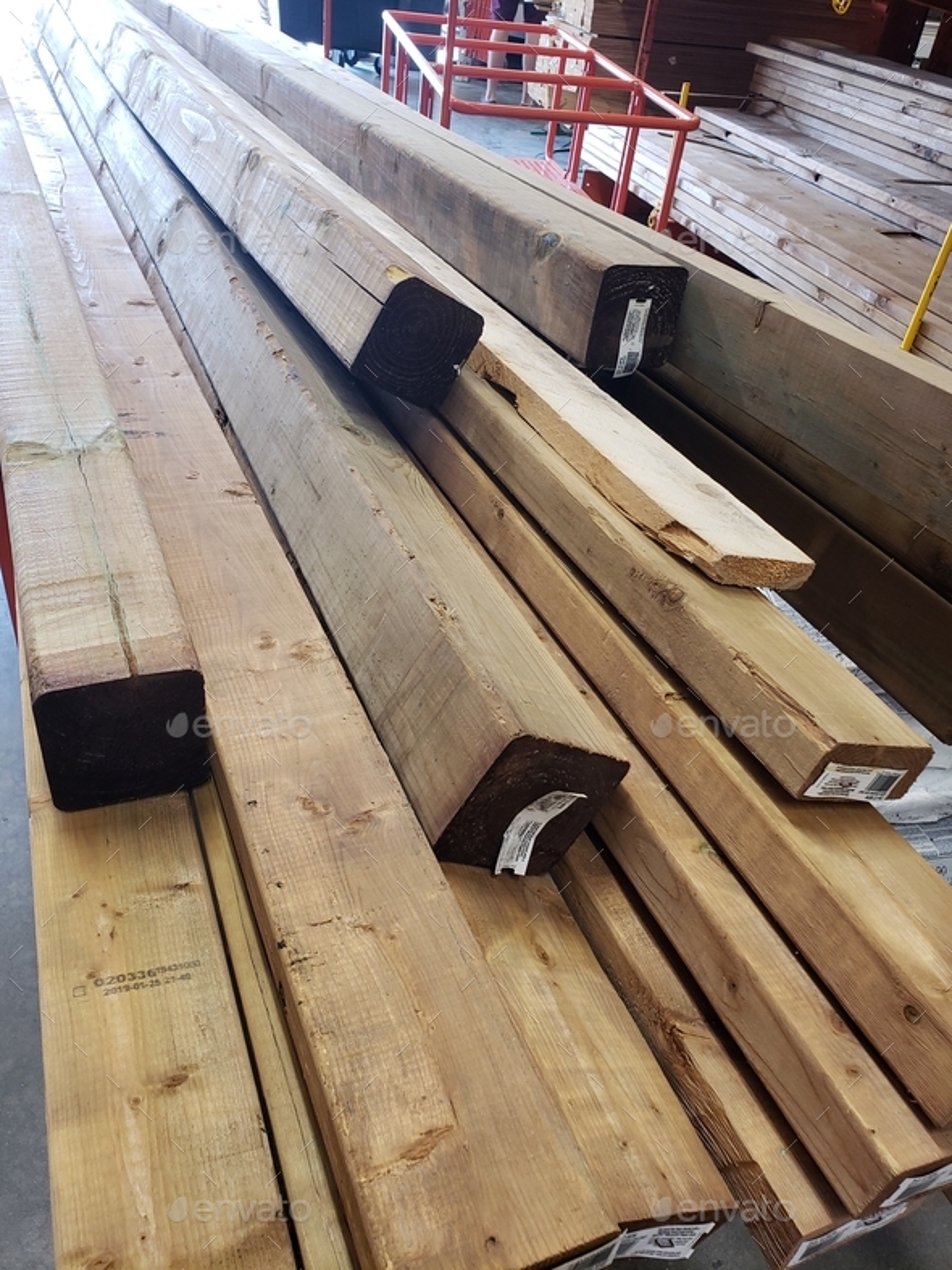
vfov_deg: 67.3
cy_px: 635
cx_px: 476
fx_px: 954
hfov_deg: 53.1
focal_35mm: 26
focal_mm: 4.3
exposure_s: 1/60
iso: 200
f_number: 2.4
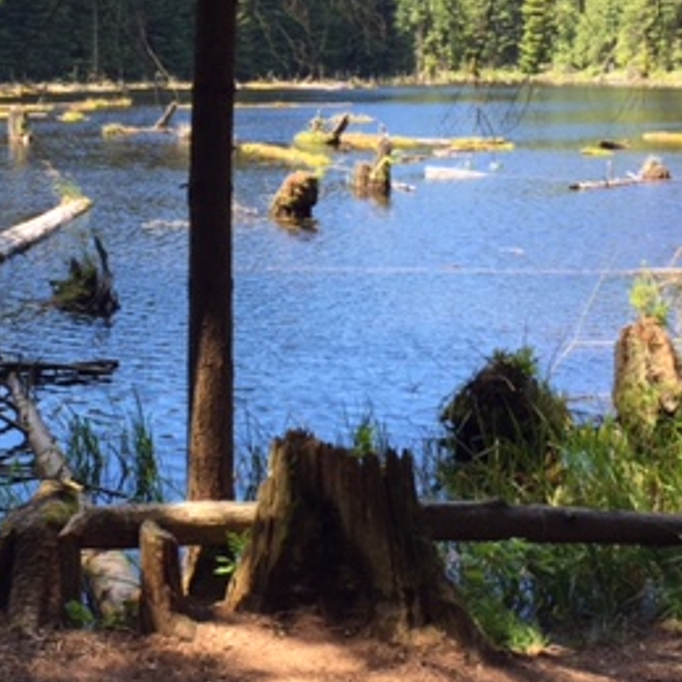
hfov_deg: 26.8
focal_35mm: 63
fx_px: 1404
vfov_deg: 27.2
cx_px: 136
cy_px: 275
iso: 32
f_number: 2.2
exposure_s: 1/289
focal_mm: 4.15
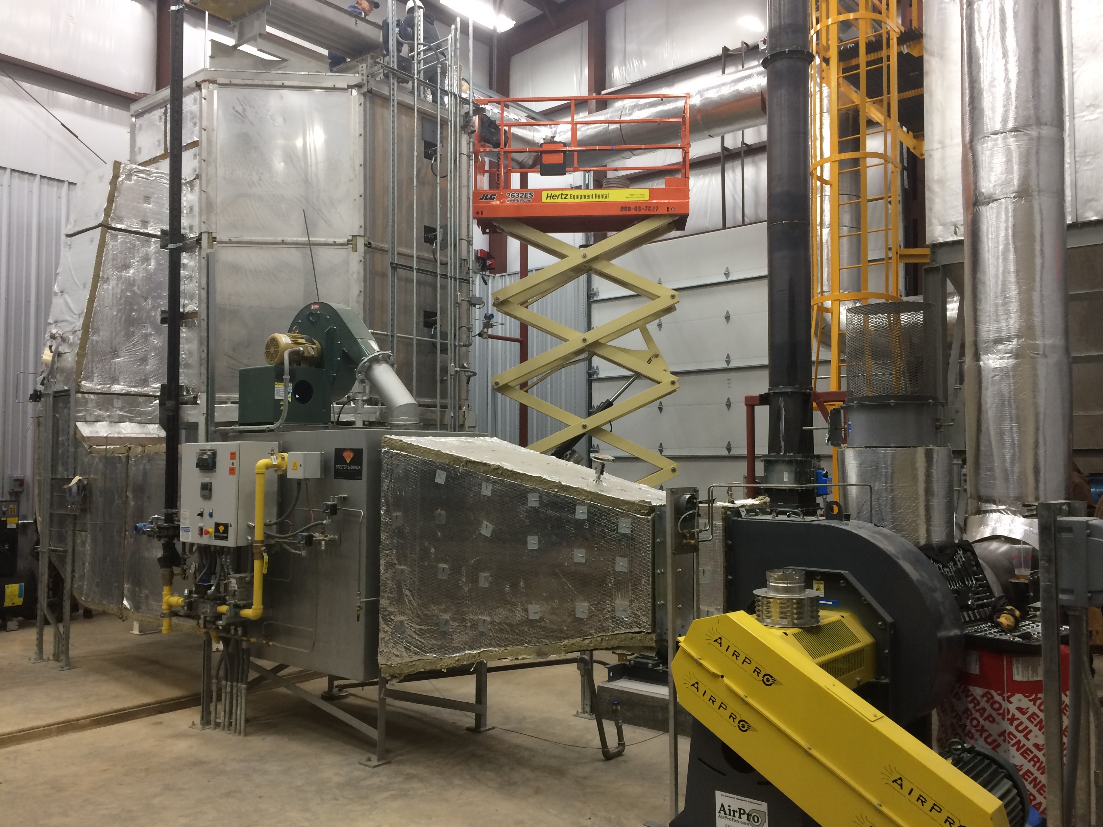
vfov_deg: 48.2
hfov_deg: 61.7
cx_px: 552
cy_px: 414
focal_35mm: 29
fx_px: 924
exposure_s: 1/30
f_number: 2.2
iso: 32
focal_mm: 4.15
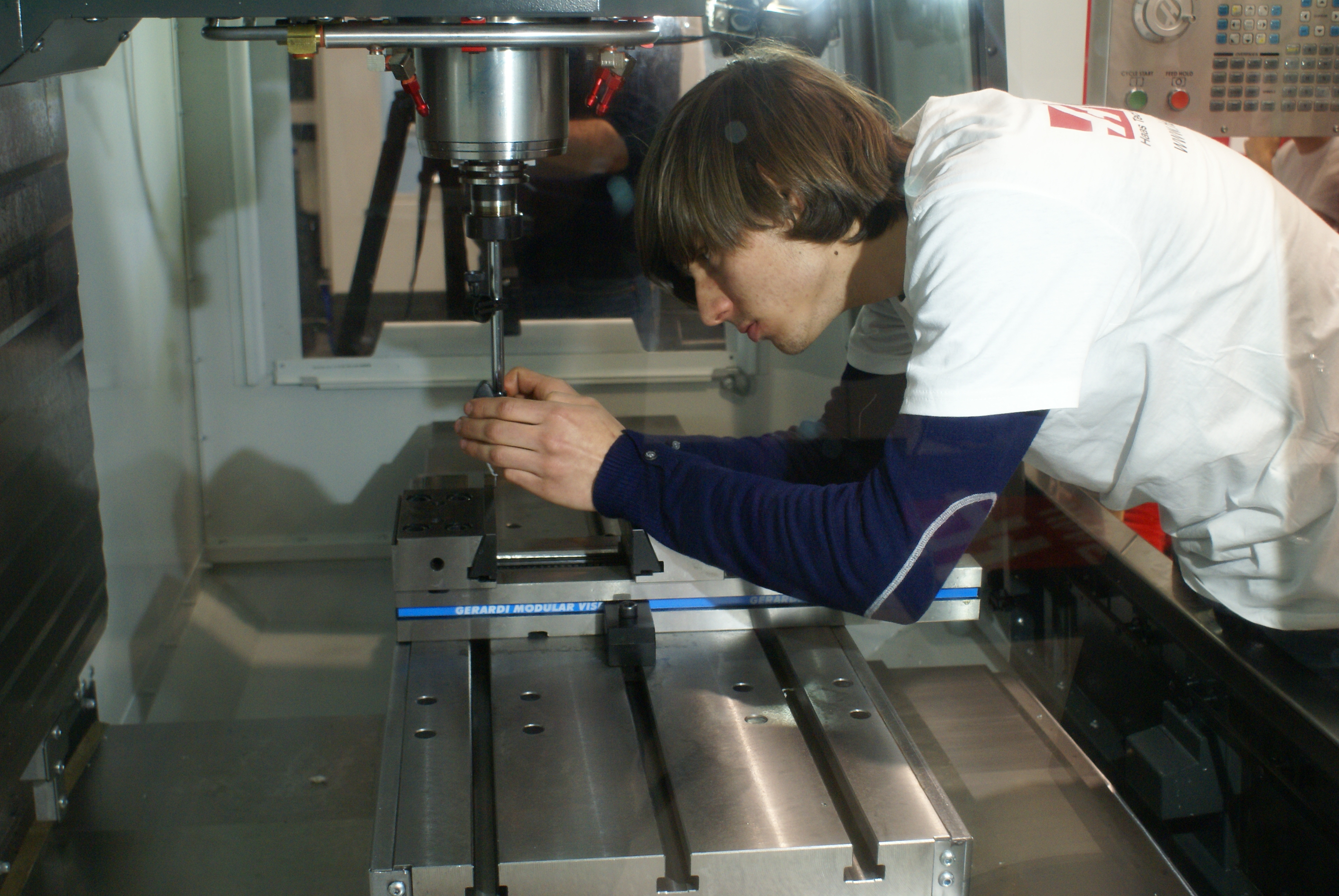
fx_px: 1564
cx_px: 670
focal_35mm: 42
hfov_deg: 46.3
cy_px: 448
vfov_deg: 32.0
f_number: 5
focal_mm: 28
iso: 400
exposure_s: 1/50
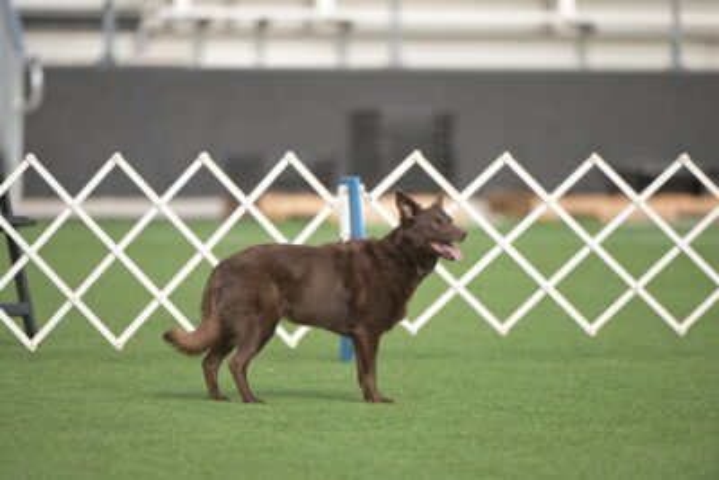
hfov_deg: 5.2
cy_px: 240
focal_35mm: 400
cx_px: 360
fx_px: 7991
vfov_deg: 3.4
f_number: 4
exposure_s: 1/2500
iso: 800
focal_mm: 400
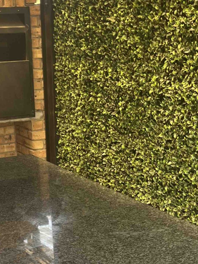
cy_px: 287
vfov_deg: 24.6
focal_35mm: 74
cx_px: 78
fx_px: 564
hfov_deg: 19.9
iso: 50
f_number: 1.6
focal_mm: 5.1
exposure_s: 1/122
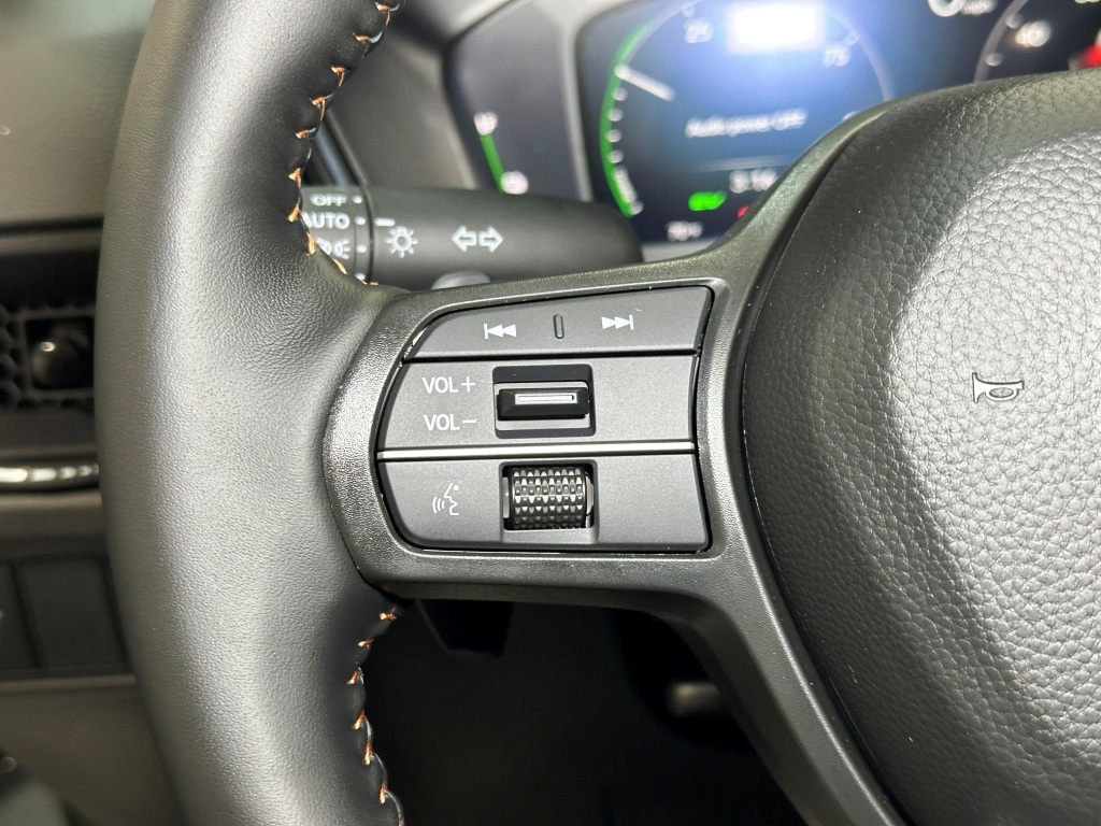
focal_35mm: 48
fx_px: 1527
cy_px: 413
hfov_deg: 39.7
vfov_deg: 30.3
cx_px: 550
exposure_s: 1/40
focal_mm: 6.86
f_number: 1.78
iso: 320
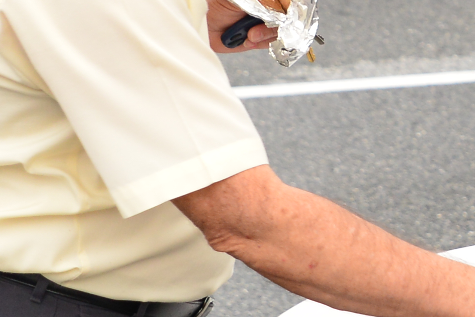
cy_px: -1
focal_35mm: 202
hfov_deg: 9.7
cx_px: 845
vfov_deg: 6.8
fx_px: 2666
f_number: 5
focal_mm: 35
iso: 800
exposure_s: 1/100
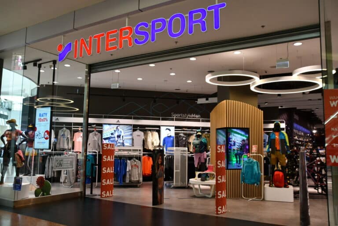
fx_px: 291
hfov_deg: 60.3
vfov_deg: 42.3
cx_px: 169
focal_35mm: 31
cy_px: 113
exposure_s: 1/250
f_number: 3.5
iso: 800
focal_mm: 21
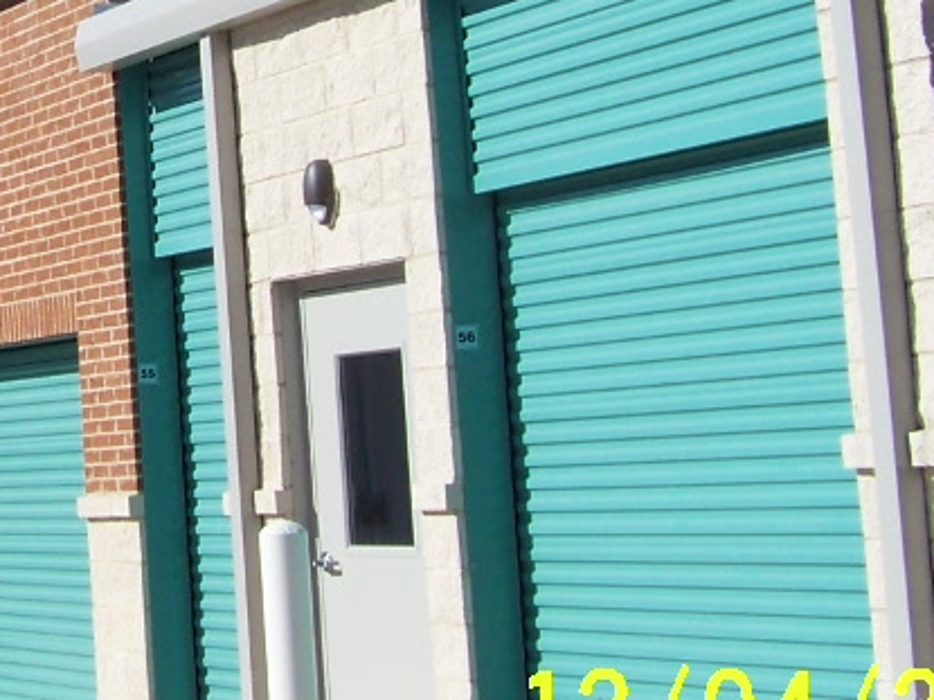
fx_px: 2994
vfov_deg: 13.1
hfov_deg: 17.1
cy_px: -92
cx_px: -140
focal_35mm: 111
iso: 64
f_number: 4
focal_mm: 5.85
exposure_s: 1/800
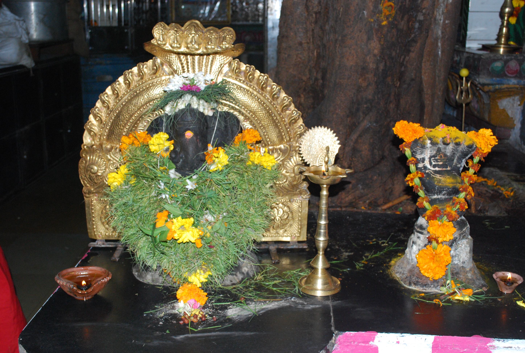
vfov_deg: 31.0
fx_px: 636
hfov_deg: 44.9
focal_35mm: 44
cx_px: 262
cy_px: 176
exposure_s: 1/125
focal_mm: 29
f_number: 6.3
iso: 800
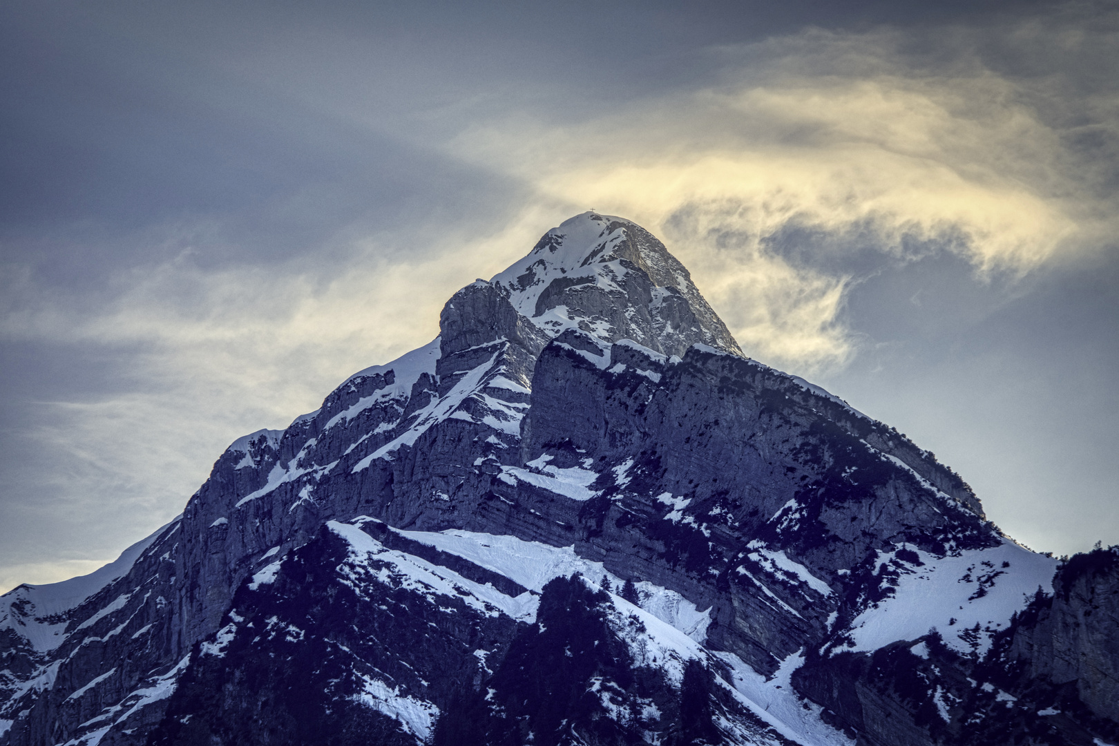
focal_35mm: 300
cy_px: 373
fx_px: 9324
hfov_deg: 6.9
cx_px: 560
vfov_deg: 4.6
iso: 100
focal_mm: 200
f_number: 8
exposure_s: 1/250
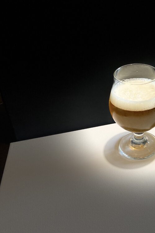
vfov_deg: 51.9
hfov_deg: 33.0
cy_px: 116
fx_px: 239
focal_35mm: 37
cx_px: 154
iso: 160
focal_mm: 4.25
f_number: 1.8
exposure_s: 1/60
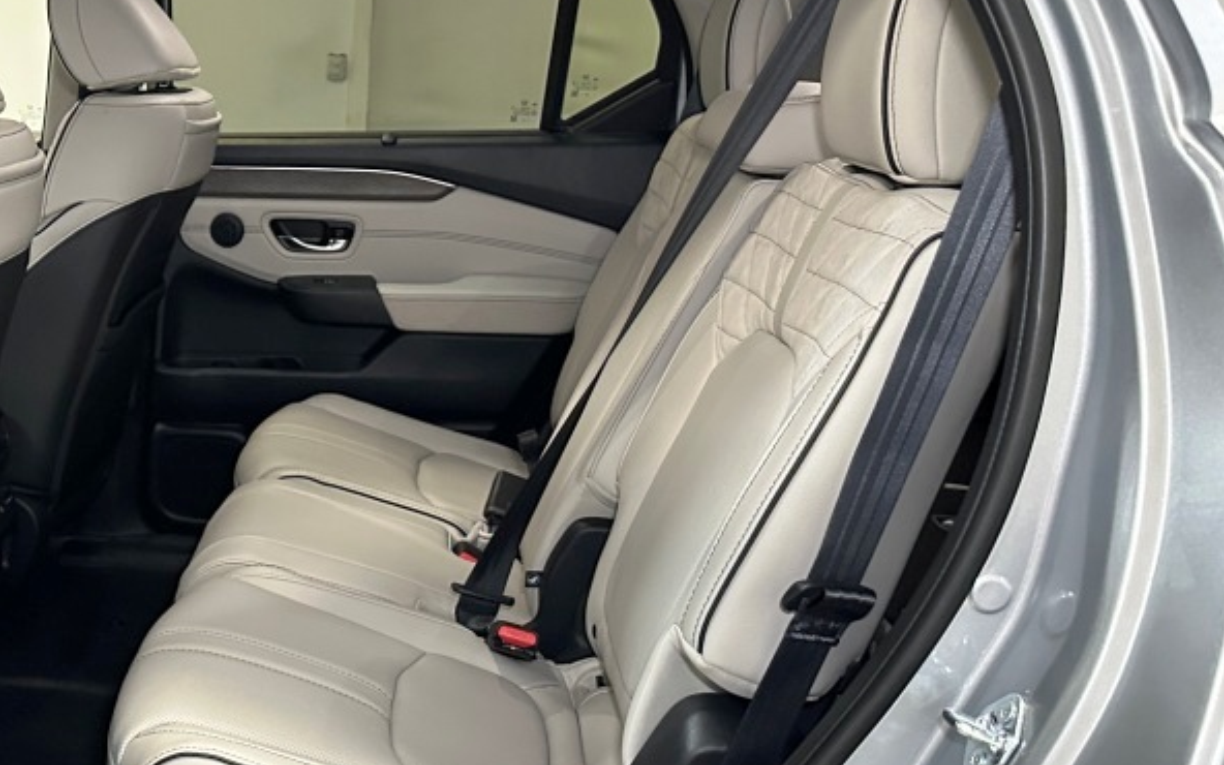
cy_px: 498
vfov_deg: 29.1
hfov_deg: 43.2
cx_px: 244
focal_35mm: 44
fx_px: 1468
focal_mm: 6.86
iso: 800
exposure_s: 1/60
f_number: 1.78
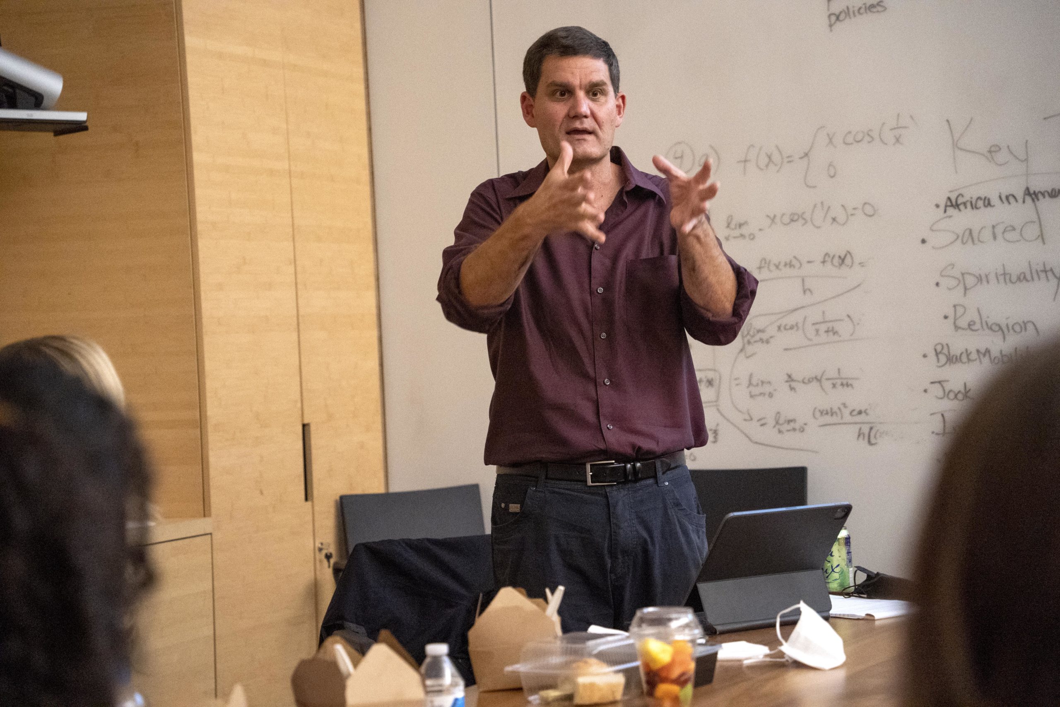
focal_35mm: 86
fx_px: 2532
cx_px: 530
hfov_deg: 23.6
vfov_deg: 15.9
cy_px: 354
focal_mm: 86
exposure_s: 1/100
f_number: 4.5
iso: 12800
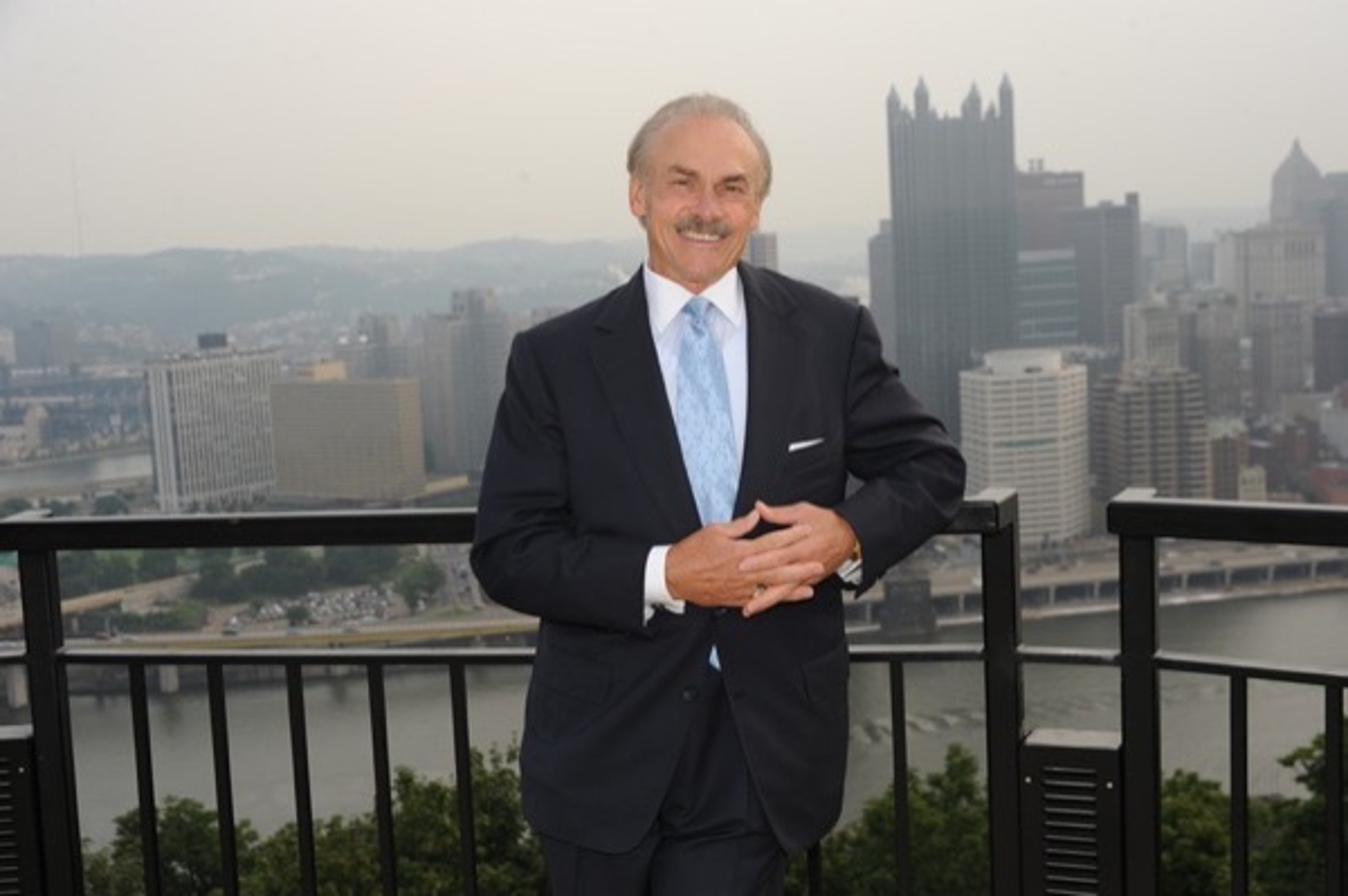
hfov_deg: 27.0
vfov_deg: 18.2
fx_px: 2806
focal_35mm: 75
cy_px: 448
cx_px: 674
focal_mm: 75
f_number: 8
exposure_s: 1/250
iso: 200
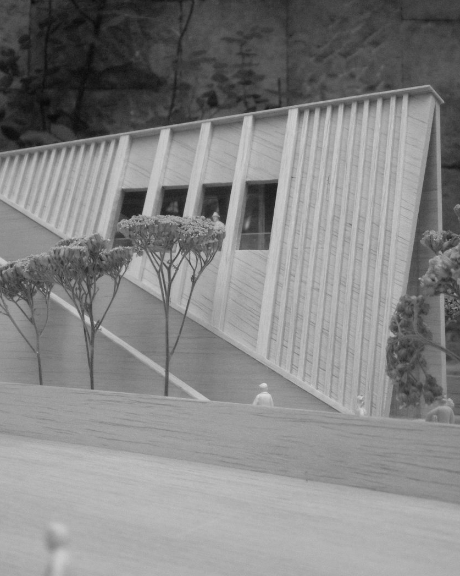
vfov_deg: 39.6
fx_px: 800
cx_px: 232
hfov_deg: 32.1
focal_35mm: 47
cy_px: 288
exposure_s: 1/710
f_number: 3.5
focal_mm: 6.3
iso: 400
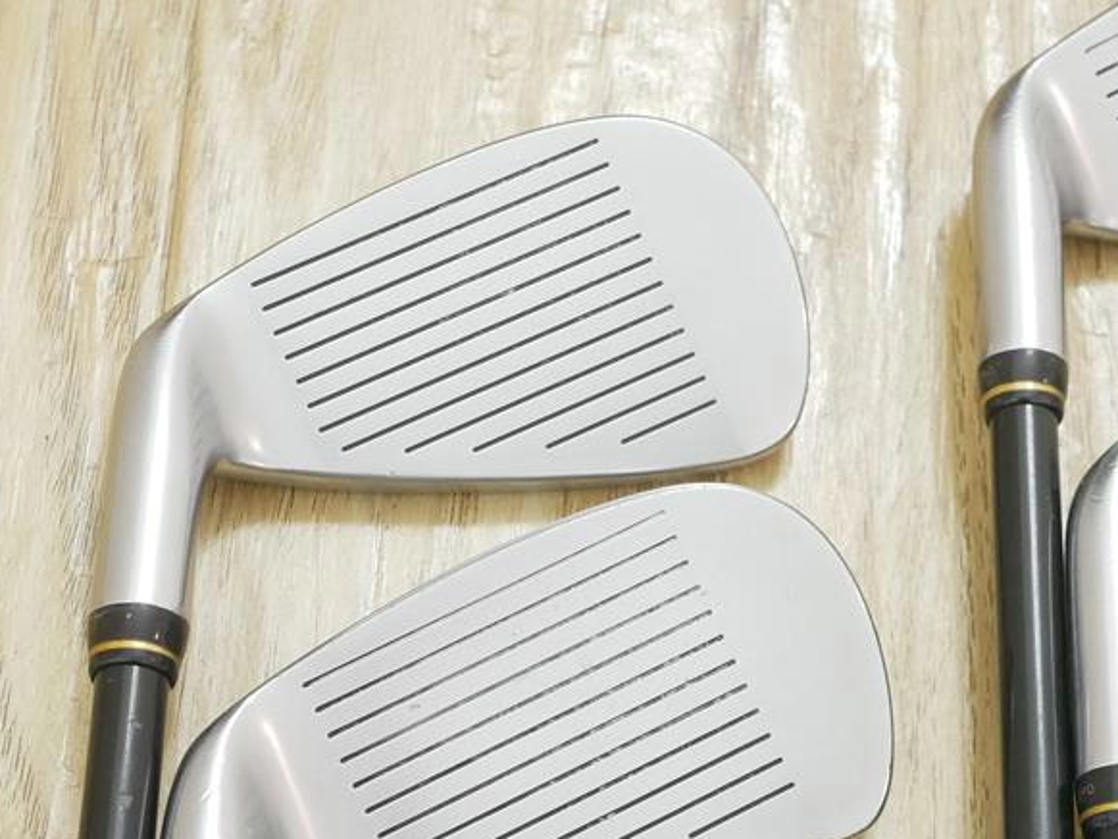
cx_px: 925
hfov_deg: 17.7
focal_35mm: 110
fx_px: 3553
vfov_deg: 13.3
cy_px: 754
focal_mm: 25
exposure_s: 1/50
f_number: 4.5
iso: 1600
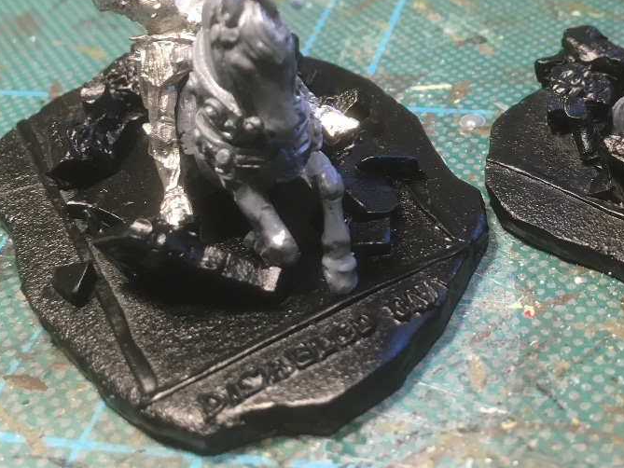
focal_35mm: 52
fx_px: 938
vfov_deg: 27.3
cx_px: 502
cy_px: 67
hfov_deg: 35.6
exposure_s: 1/33
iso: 50
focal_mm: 4.15
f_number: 2.2
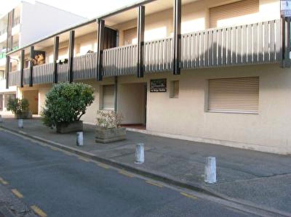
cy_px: 108
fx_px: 285
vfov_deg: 41.7
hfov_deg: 54.0
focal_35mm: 34
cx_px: 146
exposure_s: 1/61.1
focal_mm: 5.7
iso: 50
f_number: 4.9
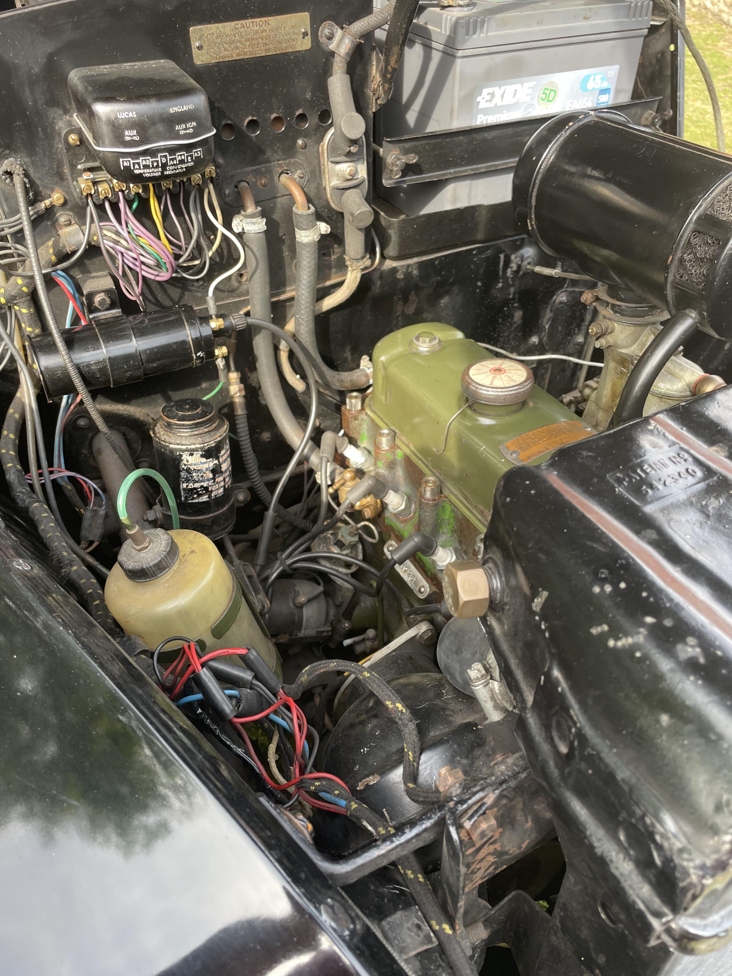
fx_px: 733
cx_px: 366
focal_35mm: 26
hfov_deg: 53.1
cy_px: 488
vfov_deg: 67.3
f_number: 1.6
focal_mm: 4.2
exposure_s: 1/121
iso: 40
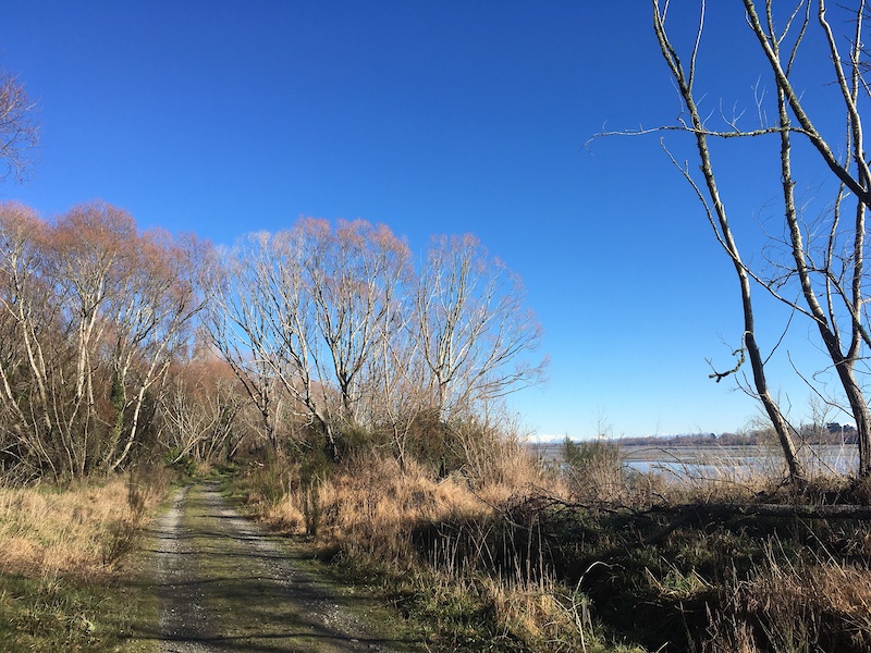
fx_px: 730
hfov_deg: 61.7
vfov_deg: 48.2
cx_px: 436
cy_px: 326
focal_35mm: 29
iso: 25
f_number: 2.2
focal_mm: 4.15
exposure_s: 1/1304
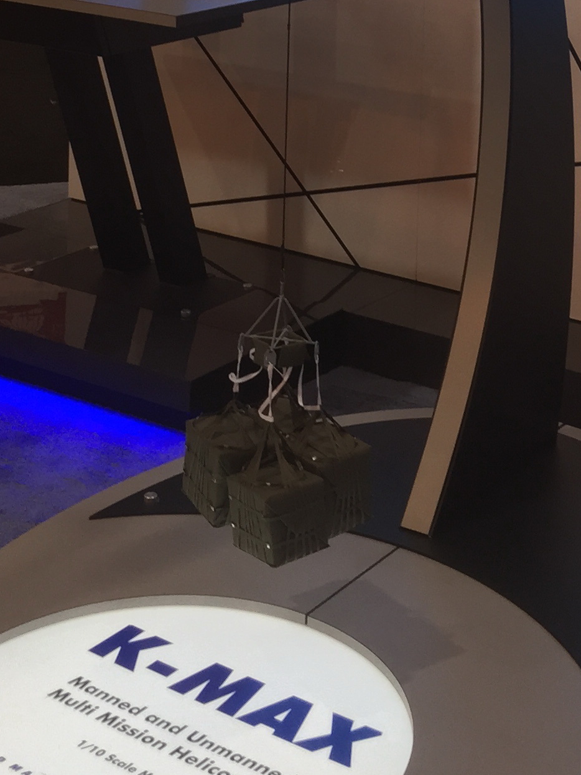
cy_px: -141
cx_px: 409
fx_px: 1701
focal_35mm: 76
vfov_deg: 23.6
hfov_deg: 19.3
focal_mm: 4.15
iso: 40
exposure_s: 1/60
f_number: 2.2
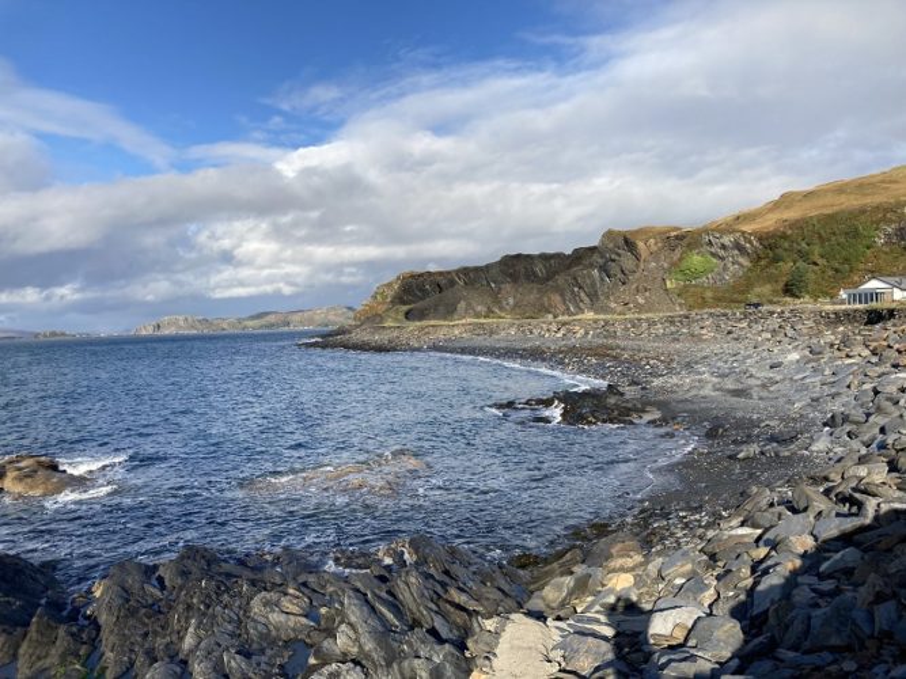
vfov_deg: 49.7
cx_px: 453
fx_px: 733
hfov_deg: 63.5
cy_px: 340
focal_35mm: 28
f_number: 1.8
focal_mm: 3.99
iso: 20
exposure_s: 1/2288
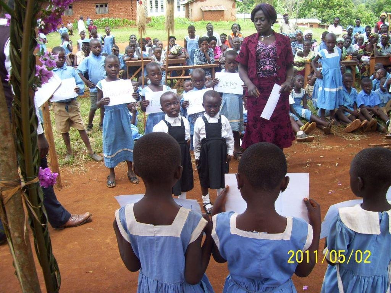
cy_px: 146
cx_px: 196
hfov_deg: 51.4
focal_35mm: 36
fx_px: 407
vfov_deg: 39.7
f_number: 2.7
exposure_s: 1/200
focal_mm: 6
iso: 80
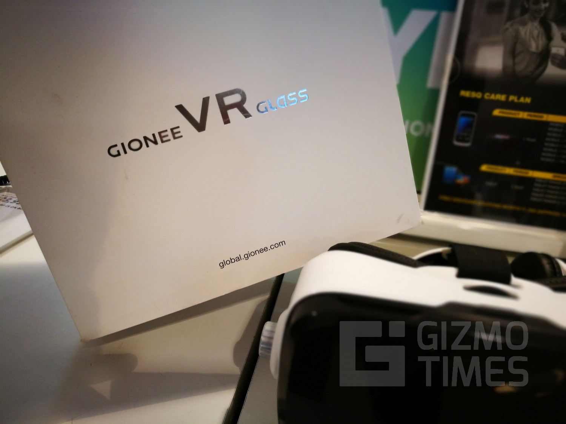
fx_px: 441
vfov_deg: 51.4
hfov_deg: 65.3
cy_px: 212
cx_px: 283
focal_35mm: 27
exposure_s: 1/33.3
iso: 200
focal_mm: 4.5
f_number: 4
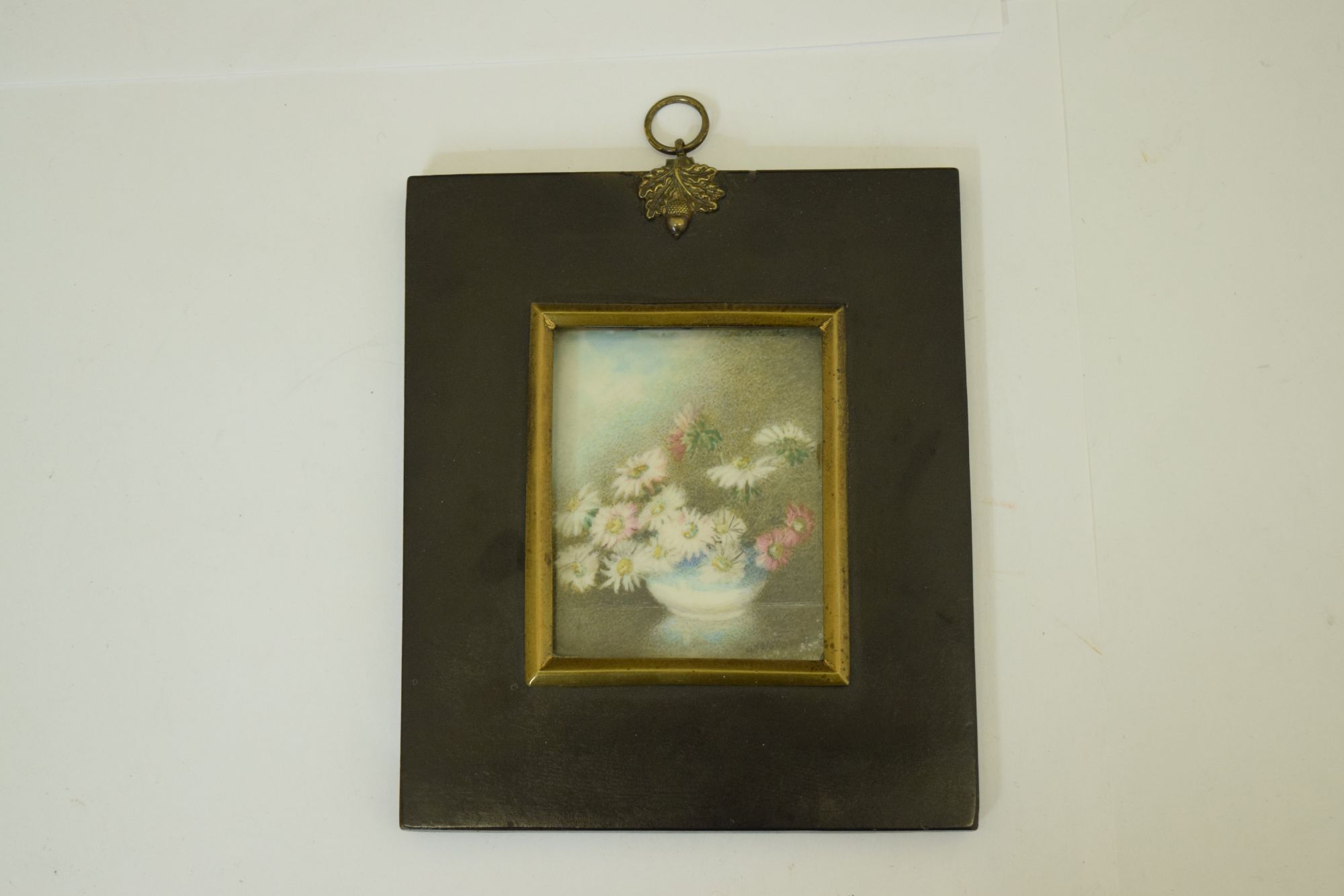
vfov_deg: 22.6
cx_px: 672
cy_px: 448
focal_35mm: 60
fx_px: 2240
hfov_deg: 33.4
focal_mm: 40
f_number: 5.6
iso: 1600
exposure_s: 1/125
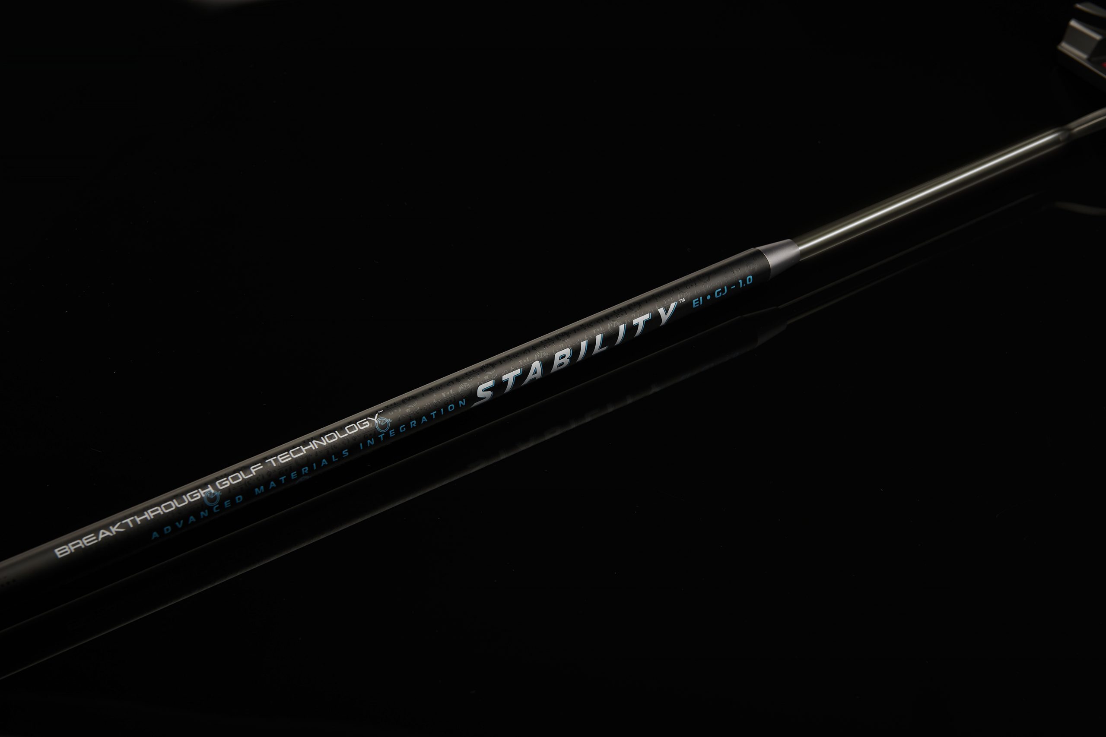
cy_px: 368
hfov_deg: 28.8
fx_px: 2151
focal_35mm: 70
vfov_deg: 19.5
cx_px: 553
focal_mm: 70
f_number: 11
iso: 64
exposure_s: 1/200
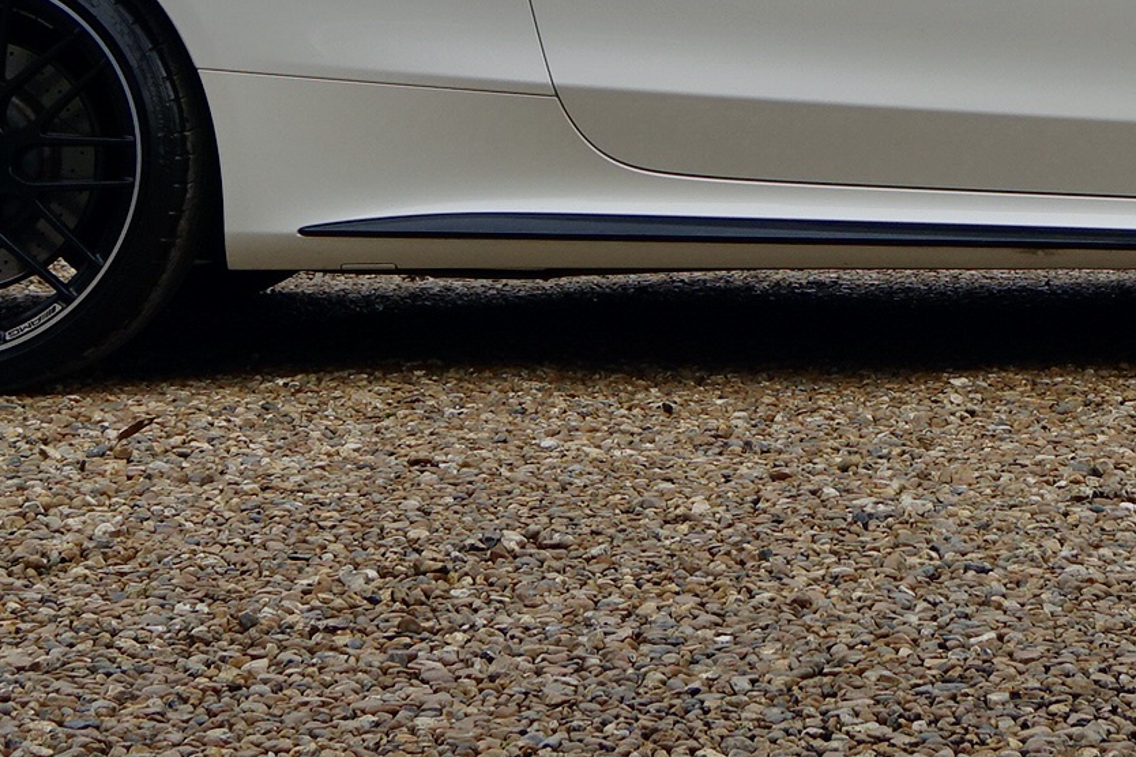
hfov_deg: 19.3
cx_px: 919
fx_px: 3313
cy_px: -426
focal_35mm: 105
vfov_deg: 12.3
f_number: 4
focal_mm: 11.8
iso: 125
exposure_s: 1/250
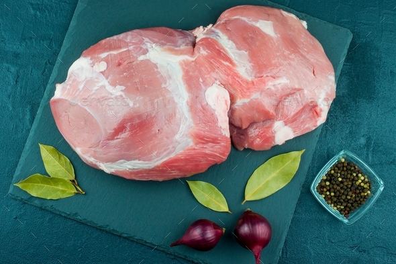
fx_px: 825
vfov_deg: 18.2
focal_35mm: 75
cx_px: 198
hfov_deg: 27.0
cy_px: 132
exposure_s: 1/50
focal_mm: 50
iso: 200
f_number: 7.1
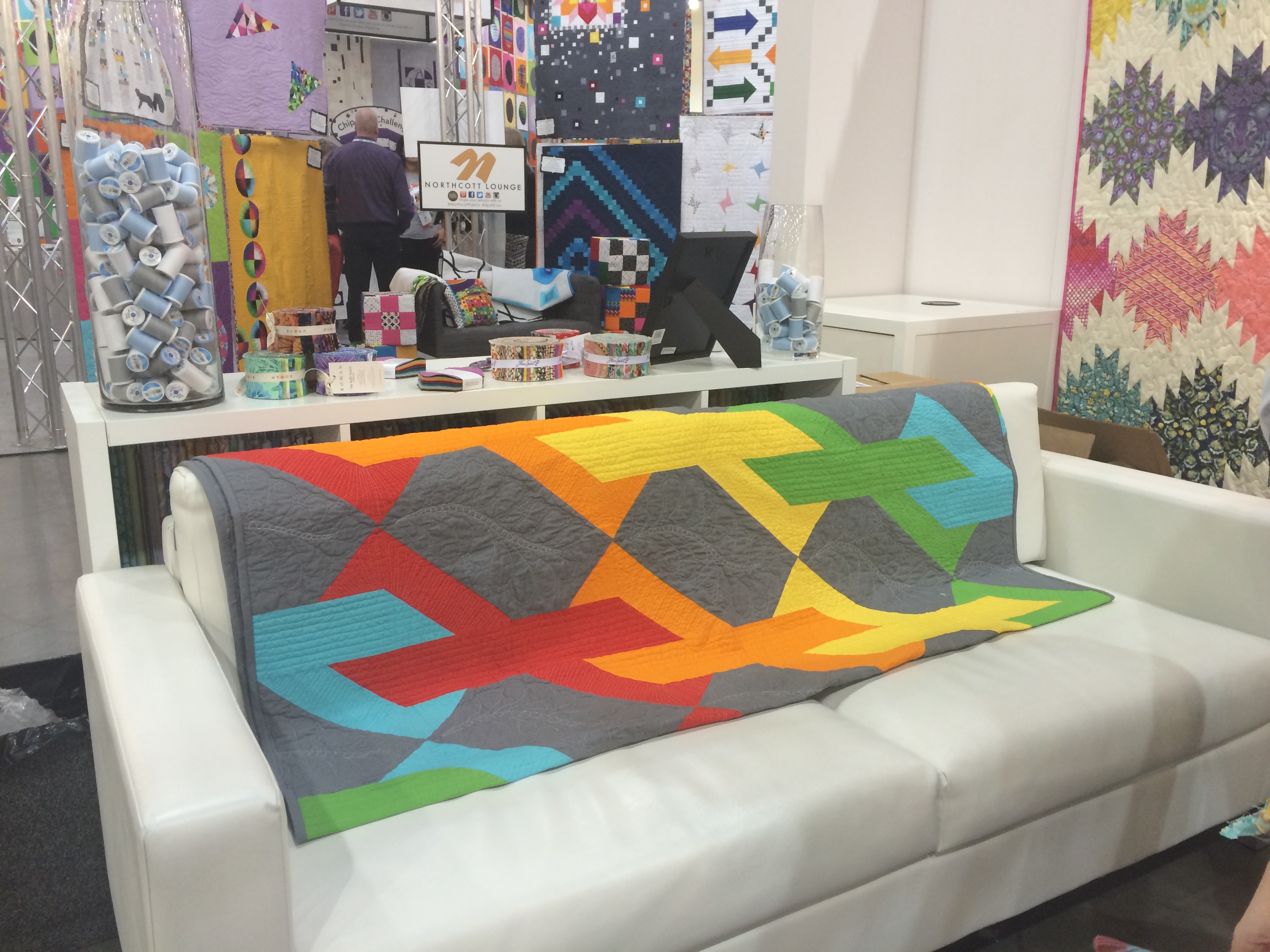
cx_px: 635
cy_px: 476
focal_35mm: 29
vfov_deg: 48.2
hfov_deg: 61.7
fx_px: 1064
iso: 40
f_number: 2.2
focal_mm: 4.15
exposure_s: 1/30
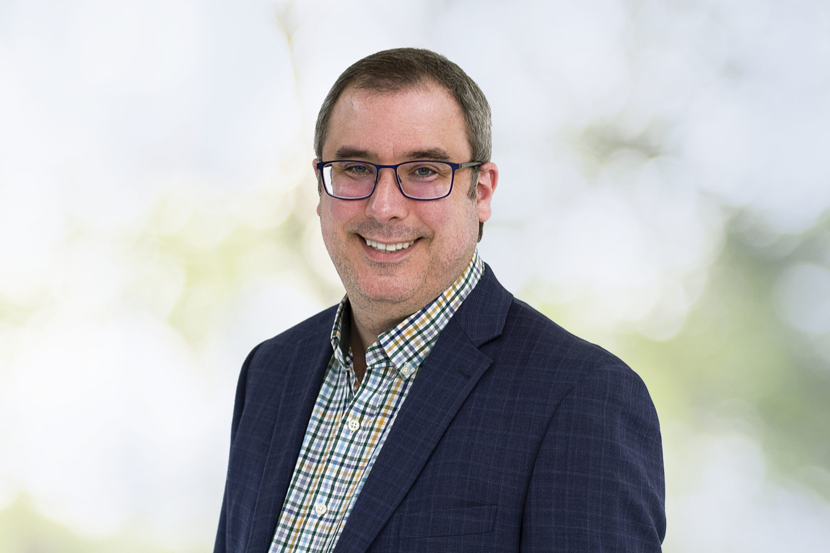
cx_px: 415
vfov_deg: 16.6
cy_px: 276
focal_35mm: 82
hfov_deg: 24.8
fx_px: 1890
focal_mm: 55
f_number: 5.6
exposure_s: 1/80
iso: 800
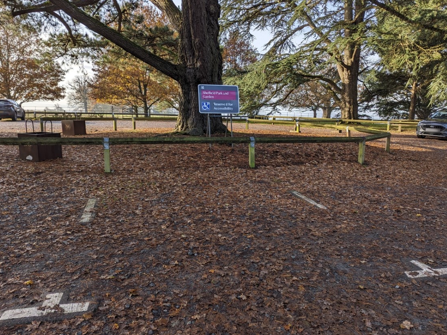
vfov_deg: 53.1
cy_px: 166
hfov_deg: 67.3
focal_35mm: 26
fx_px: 336
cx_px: 226
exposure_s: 1/797
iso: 46
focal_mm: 6.81
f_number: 1.85
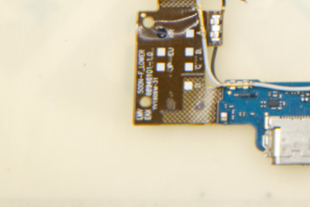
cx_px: 654
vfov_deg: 3.3
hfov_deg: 4.9
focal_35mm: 410
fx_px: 3530
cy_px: -317
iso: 100
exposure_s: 1/80
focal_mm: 75
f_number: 3.5
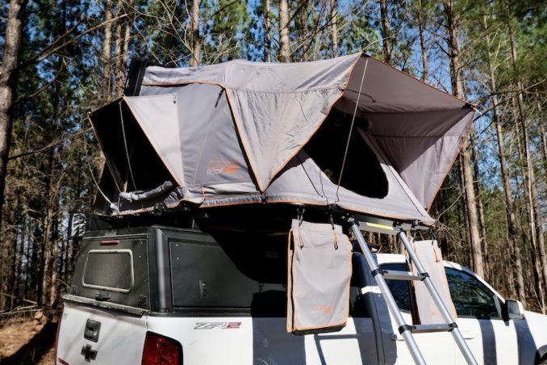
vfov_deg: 38.9
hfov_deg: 55.7
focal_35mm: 34
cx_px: 298
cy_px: 170
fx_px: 517
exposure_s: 1/800
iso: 320
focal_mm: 19.7
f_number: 5.6
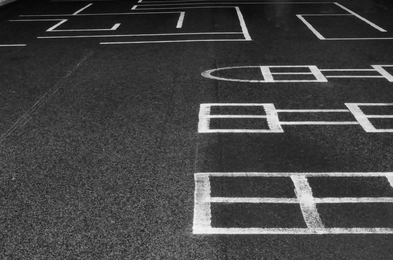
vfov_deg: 14.5
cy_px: -11
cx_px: 188
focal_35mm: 92
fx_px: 1002
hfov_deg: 22.2
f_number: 18
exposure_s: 10
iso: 200
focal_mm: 24
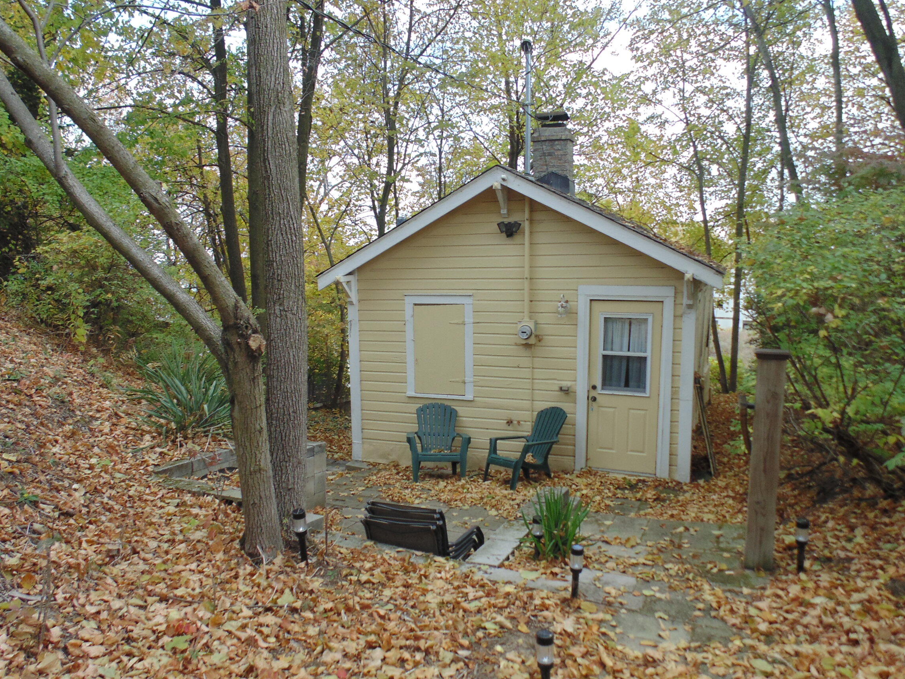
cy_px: 373
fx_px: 654
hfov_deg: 69.4
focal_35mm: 25
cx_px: 455
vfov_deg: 54.8
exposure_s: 1/125
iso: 80
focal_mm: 4
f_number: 3.1
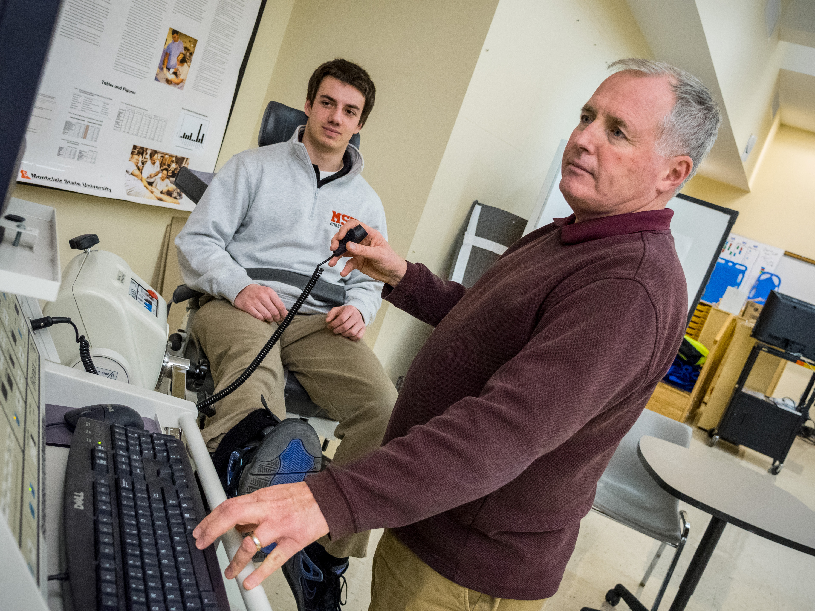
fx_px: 706
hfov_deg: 60.0
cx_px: 408
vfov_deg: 46.8
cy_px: 306
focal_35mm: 30
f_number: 3.5
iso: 1600
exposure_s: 1/100
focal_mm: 15
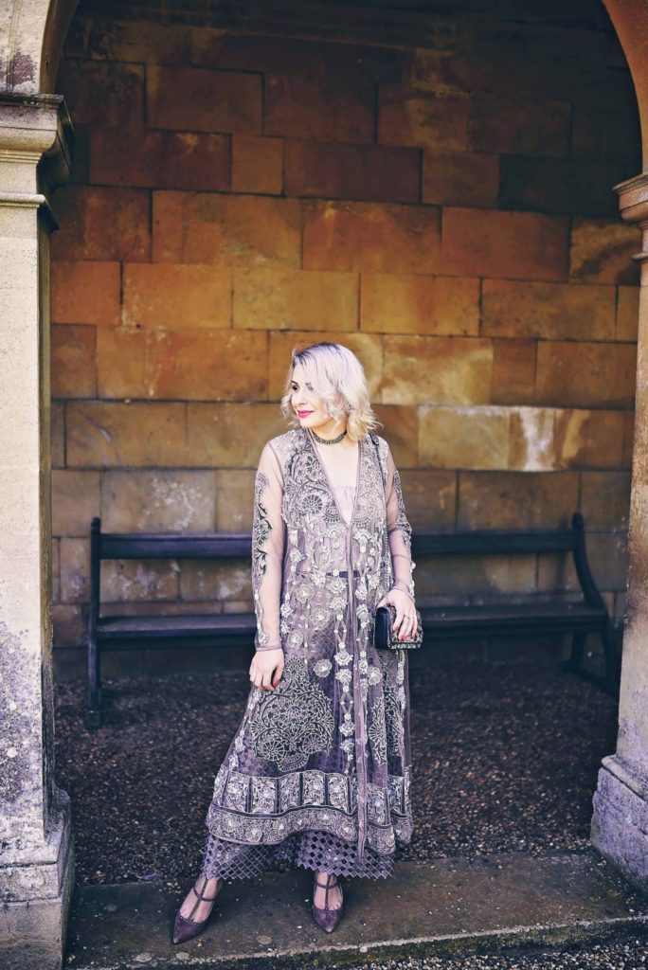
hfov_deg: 37.9
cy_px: 485
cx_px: 324
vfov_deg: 54.4
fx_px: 944
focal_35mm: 35
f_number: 1.4
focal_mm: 35
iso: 250
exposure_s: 1/2000
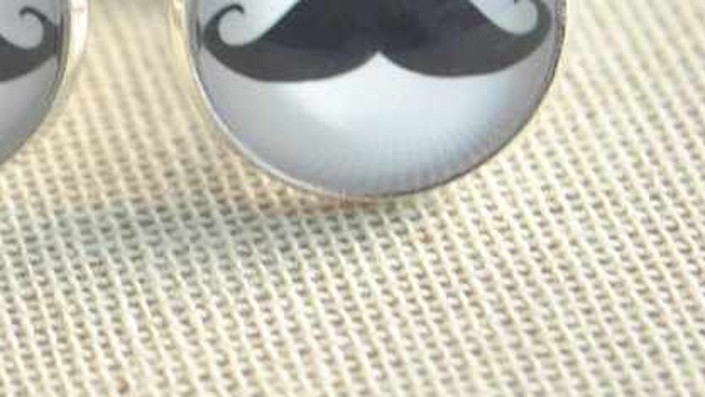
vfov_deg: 5.9
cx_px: 61
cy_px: 23
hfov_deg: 10.3
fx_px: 3876
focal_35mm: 207
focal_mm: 55
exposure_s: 1/20
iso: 100
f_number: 5.6
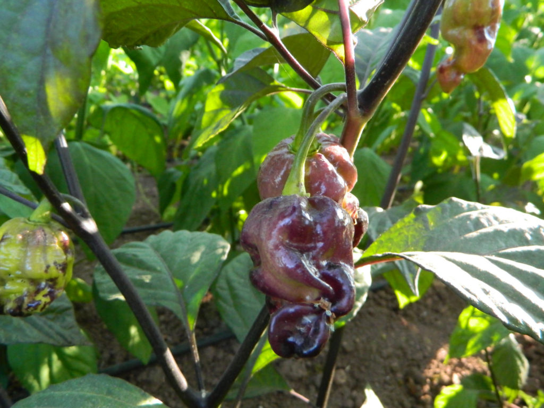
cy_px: 204
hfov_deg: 63.4
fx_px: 440
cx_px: 272
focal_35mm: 28
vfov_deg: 49.7
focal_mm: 5.1
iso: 110
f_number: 3.2
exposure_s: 1/30
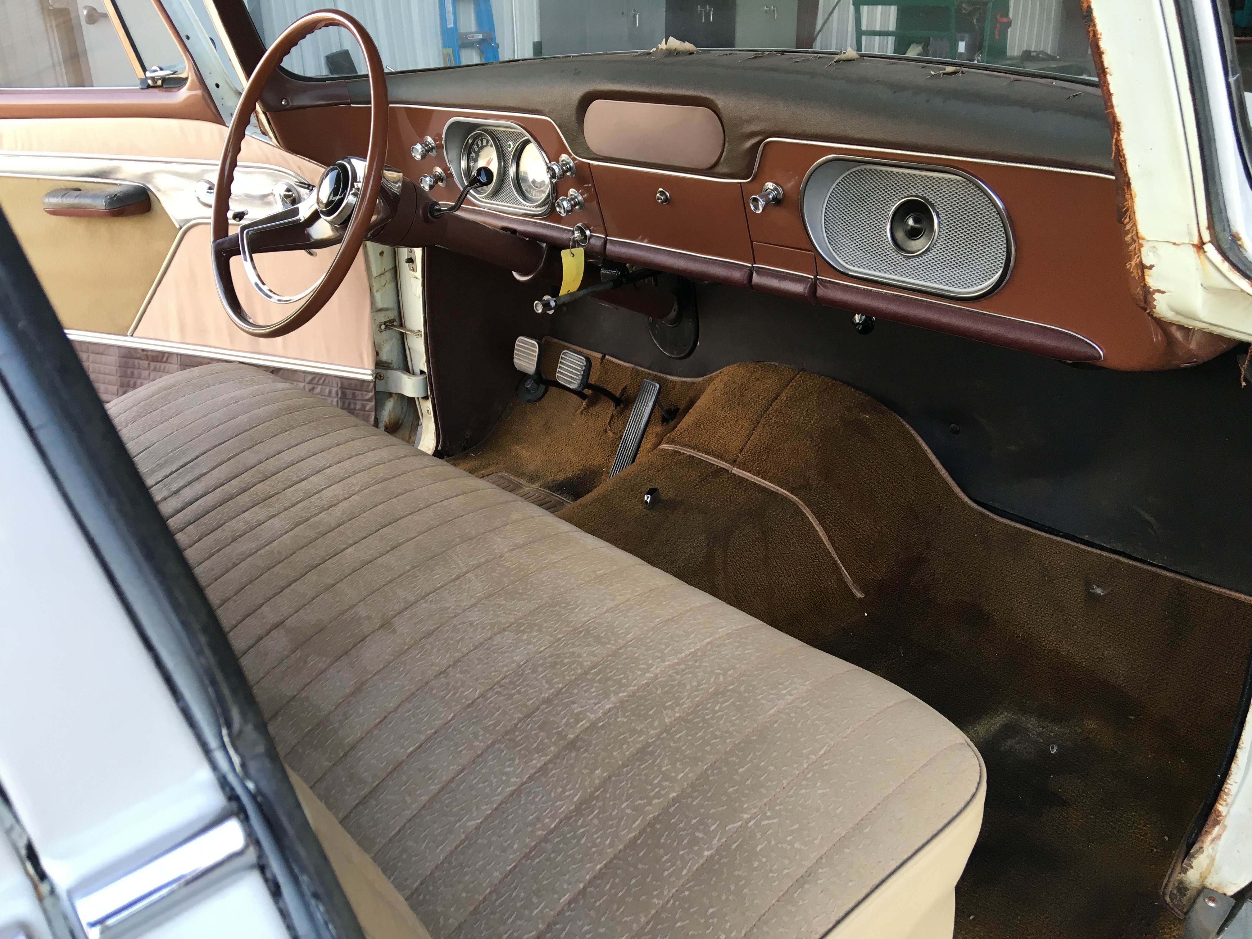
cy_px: 470
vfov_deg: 48.2
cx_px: 626
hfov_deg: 61.7
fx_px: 1049
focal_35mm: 29
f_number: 2.2
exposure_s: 1/30
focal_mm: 4.15
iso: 25
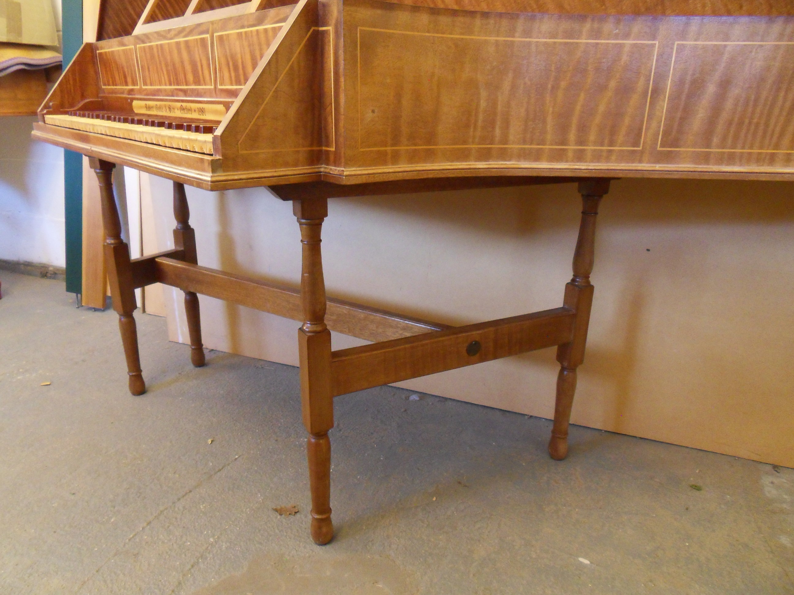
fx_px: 550
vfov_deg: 56.8
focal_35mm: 24
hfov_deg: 71.6
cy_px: 298
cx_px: 397
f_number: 3.3
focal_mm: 4.2
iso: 400
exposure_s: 1/10
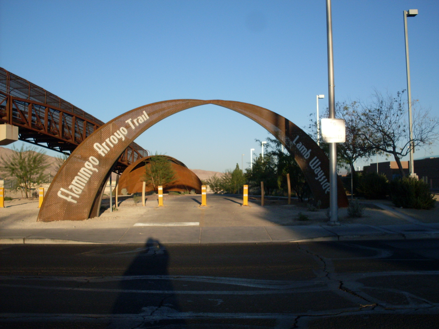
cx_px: 220
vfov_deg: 37.7
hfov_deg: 49.0
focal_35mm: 38
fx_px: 482
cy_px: 164
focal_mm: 6.3
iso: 80
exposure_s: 1/180
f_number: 8.4
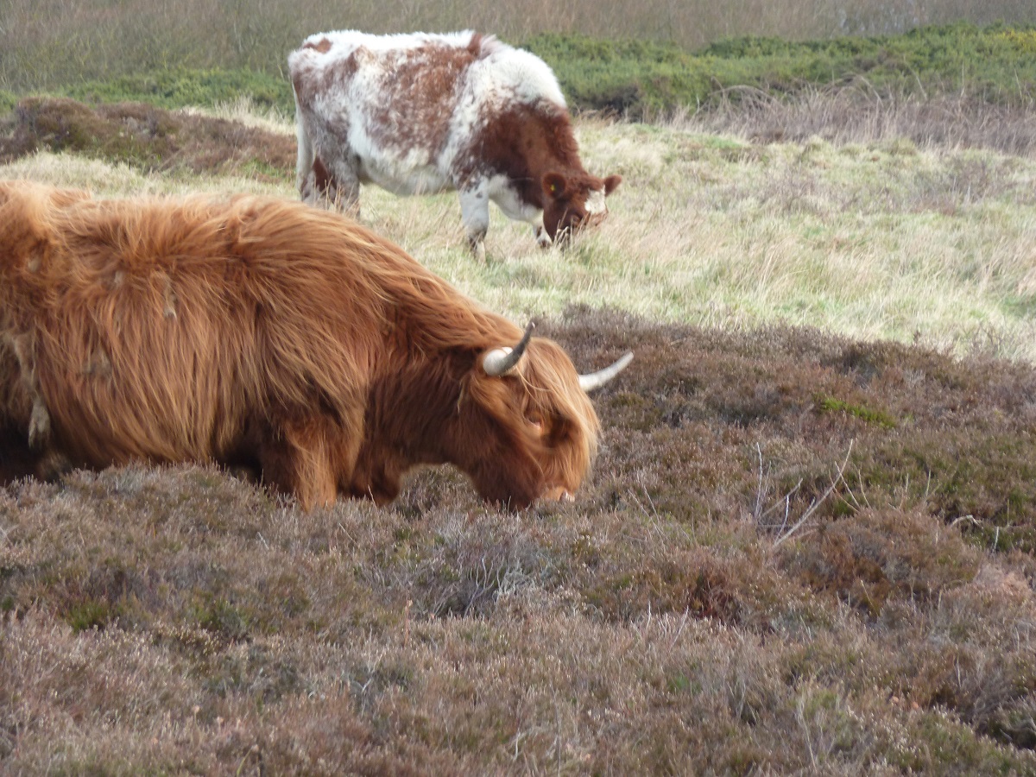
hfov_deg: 7.1
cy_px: 388
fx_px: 8320
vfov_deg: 5.3
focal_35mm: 278
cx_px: 518
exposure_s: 1/60
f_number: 4.8
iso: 100
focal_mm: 45.7
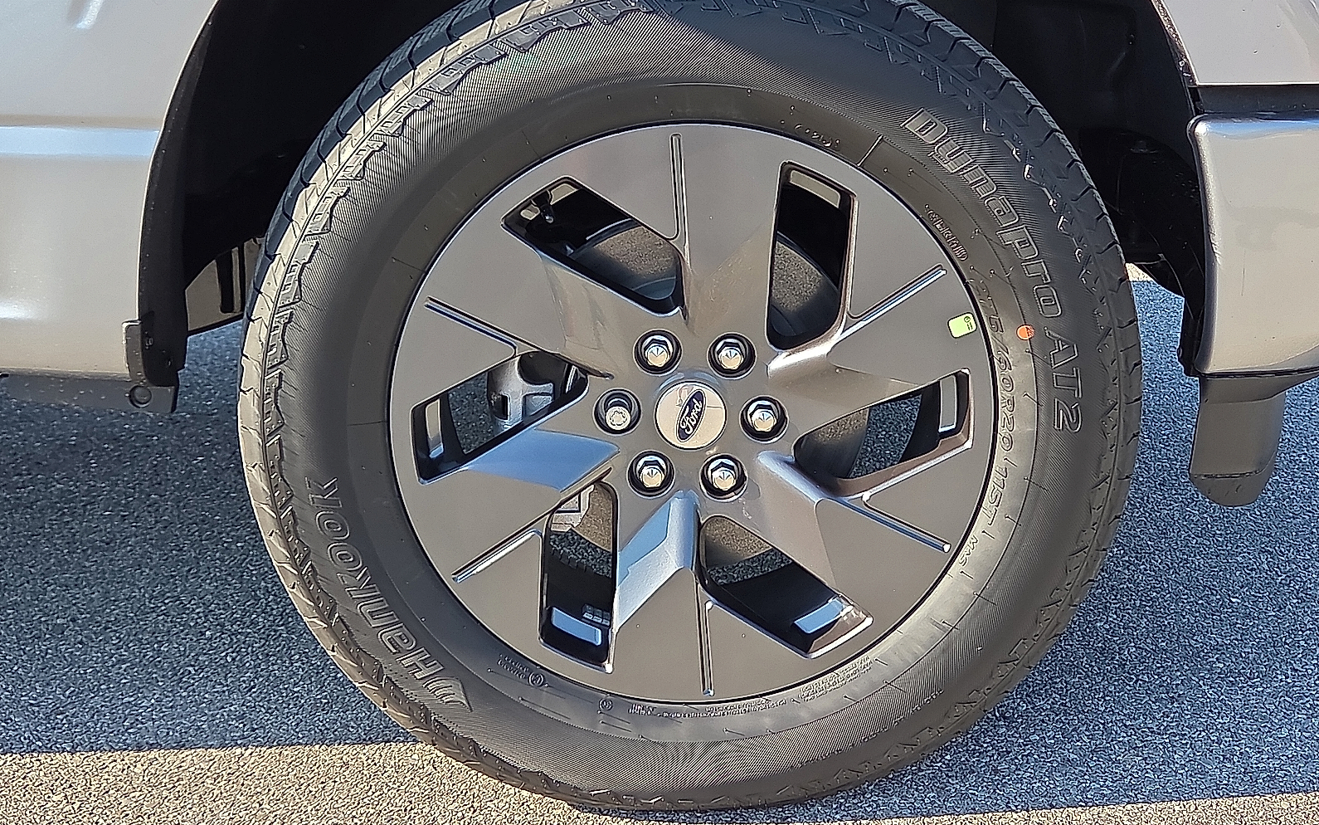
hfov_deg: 41.8
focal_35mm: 48
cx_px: 656
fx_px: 1726
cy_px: 386
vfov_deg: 26.9
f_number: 1.8
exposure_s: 1/345
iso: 25
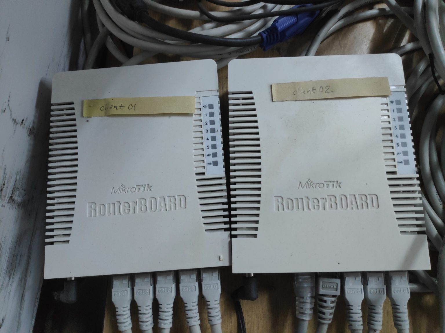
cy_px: 166
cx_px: 222
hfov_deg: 81.7
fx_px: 257
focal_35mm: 20
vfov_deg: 66.0
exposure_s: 1/50
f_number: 1.9
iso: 1137
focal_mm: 3.94
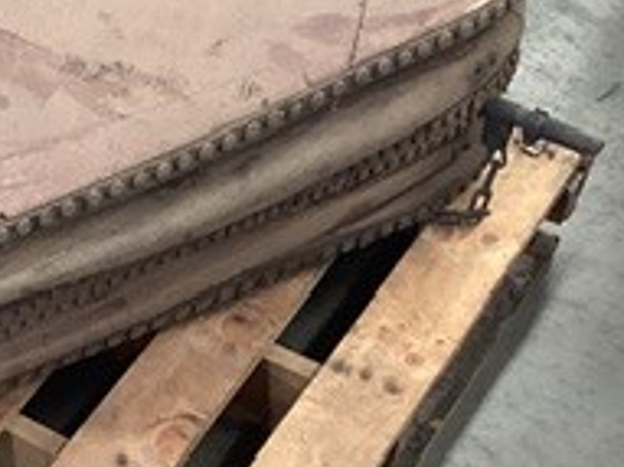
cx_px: -238
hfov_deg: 17.5
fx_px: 1874
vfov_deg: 14.2
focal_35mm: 104
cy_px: 271
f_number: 2.4
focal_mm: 3.3
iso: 160
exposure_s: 1/50
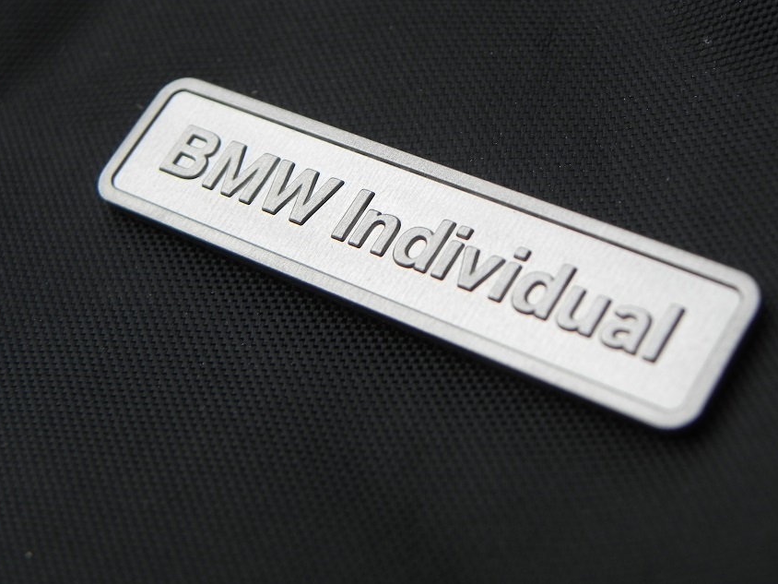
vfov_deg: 18.2
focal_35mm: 81
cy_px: 270
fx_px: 1820
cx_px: 410
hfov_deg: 24.1
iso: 160
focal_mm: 13.4
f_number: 4
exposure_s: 1/124
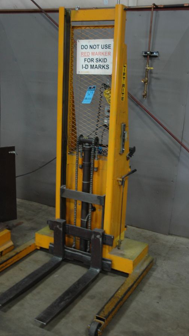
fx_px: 352
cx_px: 100
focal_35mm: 40
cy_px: 168
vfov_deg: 51.0
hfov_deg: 30.0
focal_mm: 25
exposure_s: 1/30
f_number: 3.8
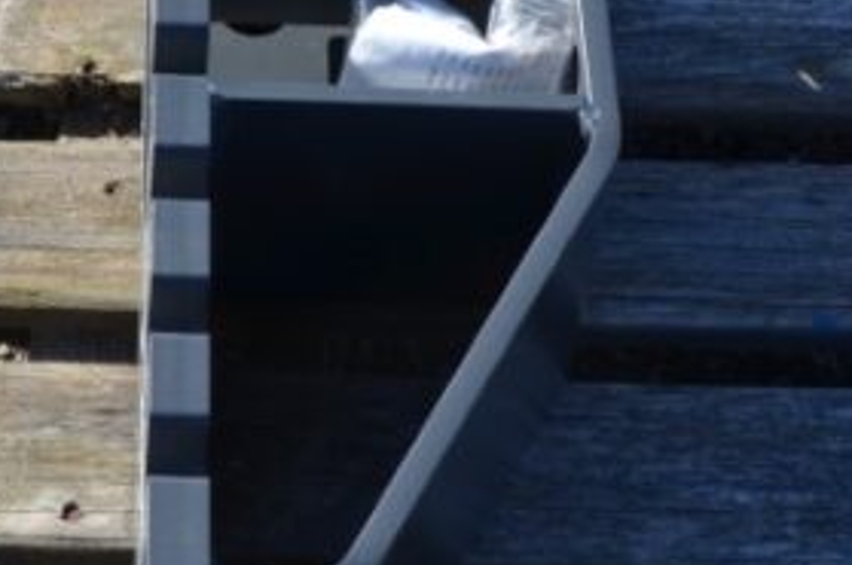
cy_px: 6
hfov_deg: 15.6
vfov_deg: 10.3
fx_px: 3119
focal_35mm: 132
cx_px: 373
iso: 160
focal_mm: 24
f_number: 8
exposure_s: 1/250
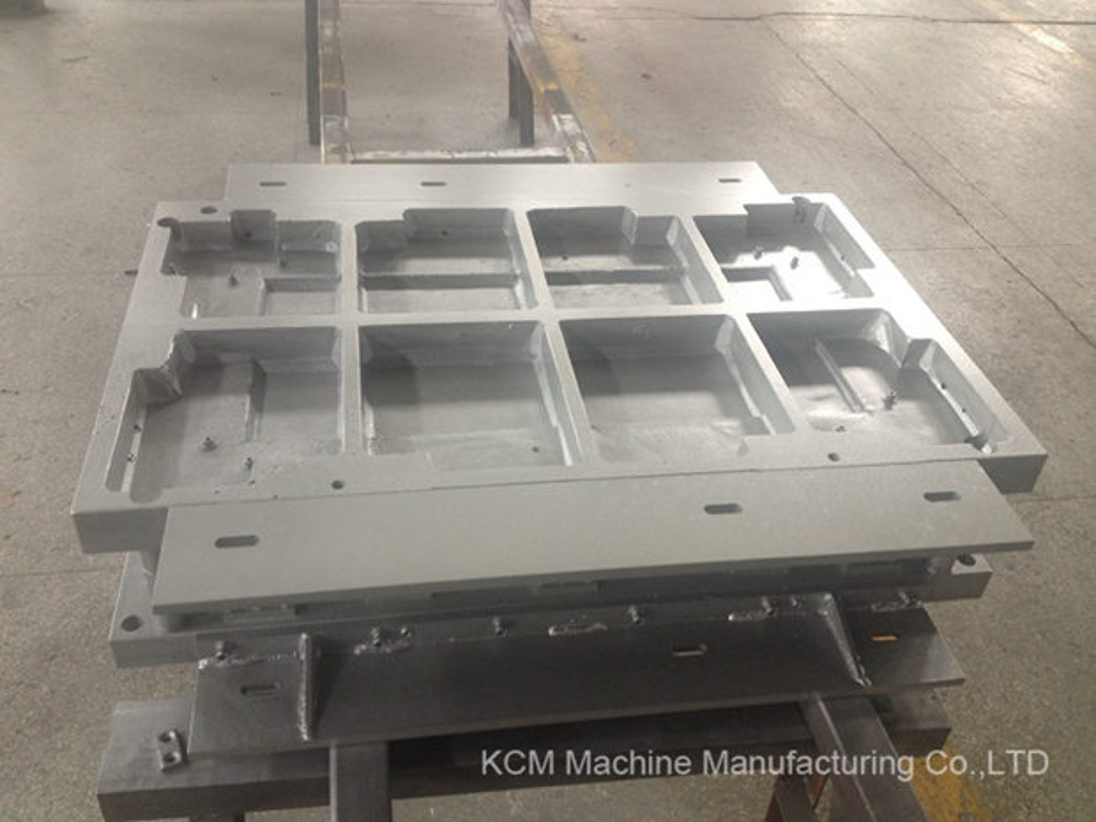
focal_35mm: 35
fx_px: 1108
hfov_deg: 52.6
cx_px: 548
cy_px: 411
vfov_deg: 40.7
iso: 50
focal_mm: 4.28
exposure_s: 1/20
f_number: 2.4
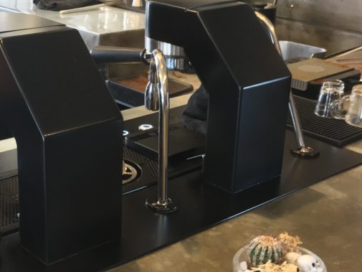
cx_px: 134
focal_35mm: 62
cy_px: 150
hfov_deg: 31.0
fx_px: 649
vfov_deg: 23.6
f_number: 2.2
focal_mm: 4.15
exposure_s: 1/30
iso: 250
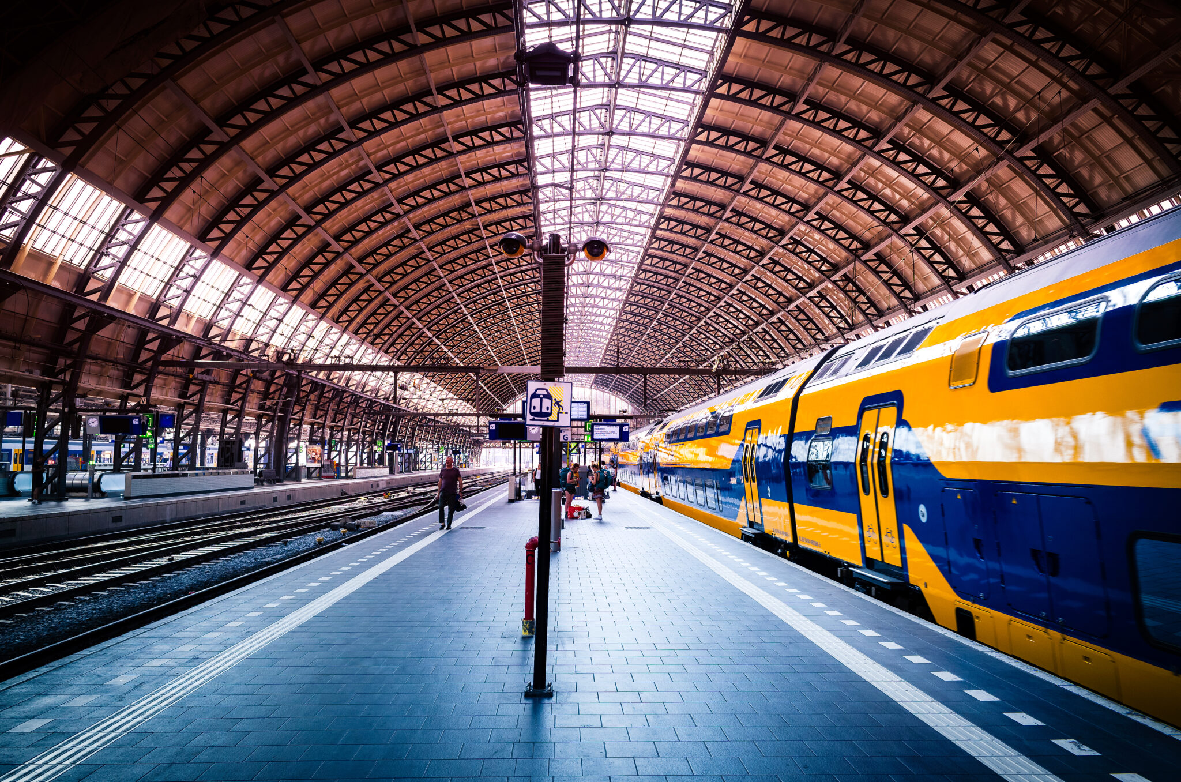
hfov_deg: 65.6
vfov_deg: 46.2
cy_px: 391
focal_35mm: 28
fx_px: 917
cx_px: 590
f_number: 5
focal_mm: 18.3
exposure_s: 1/80
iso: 200
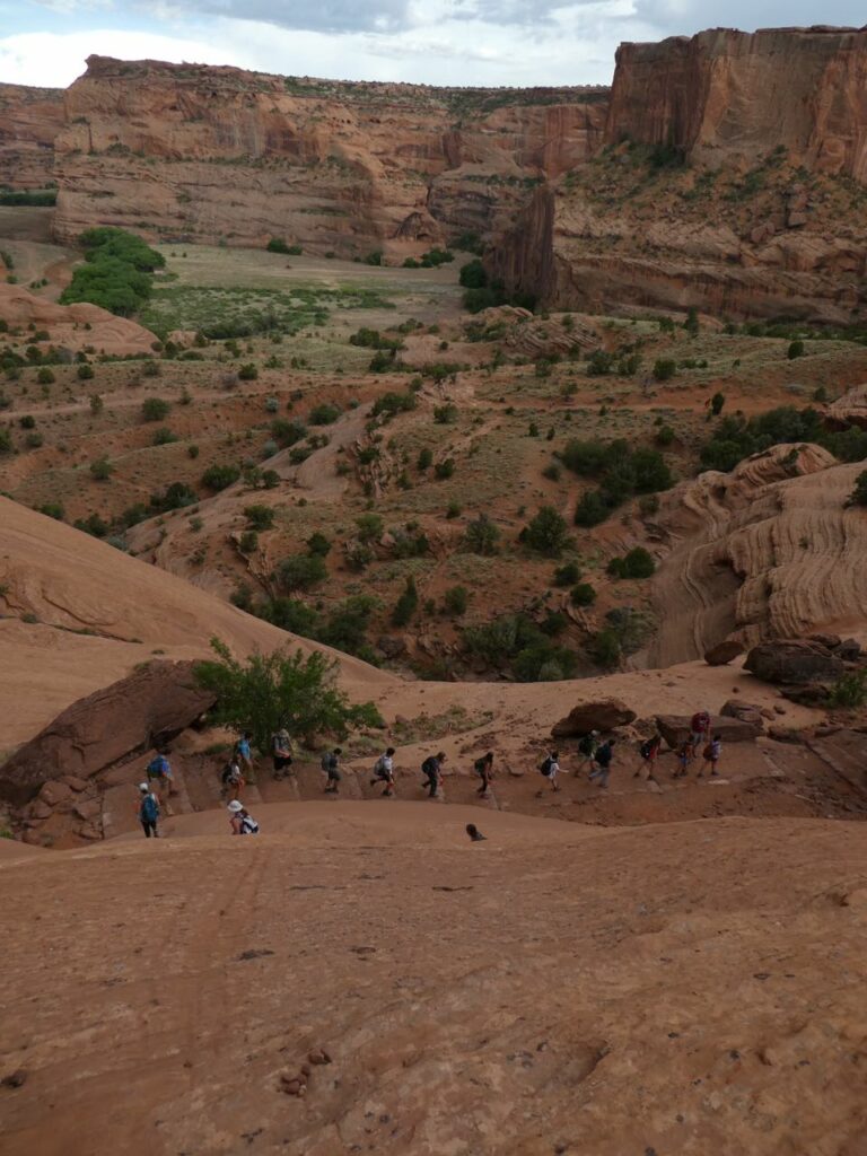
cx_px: 434
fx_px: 801
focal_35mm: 24
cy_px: 578
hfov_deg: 56.8
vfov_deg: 71.6
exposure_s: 1/200
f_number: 3.3
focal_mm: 4.3
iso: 80
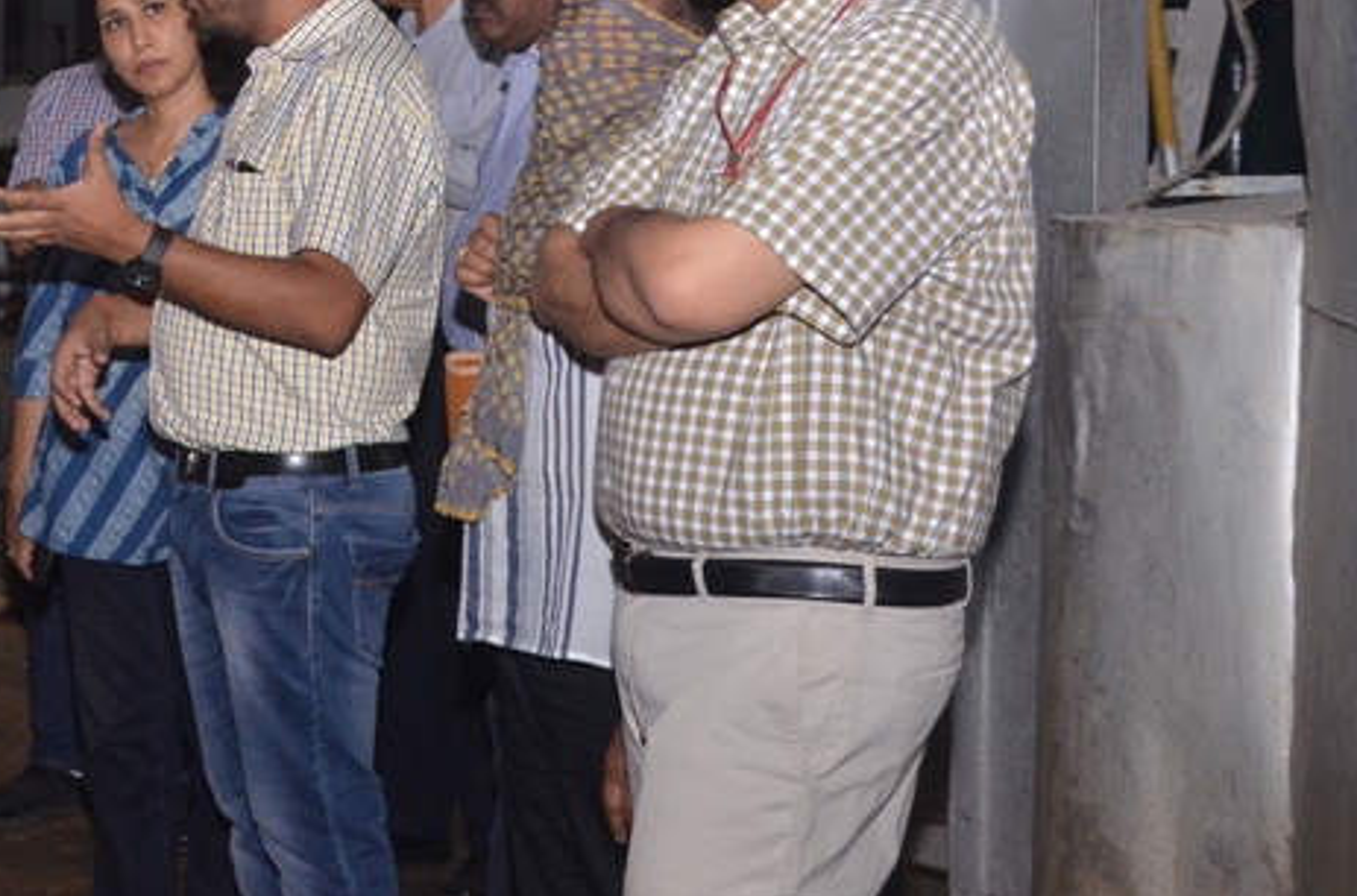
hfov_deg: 25.9
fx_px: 2744
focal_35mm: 73
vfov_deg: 18.0
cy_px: -41
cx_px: -94
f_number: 6.3
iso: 1000
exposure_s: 1/125
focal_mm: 22
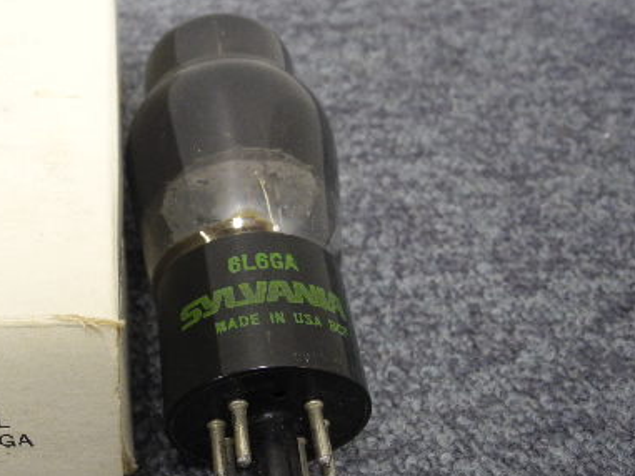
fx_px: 862
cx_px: 137
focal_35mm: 47
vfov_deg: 30.9
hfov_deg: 39.0
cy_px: 231
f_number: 2.8
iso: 400
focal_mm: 6
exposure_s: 1/29.6
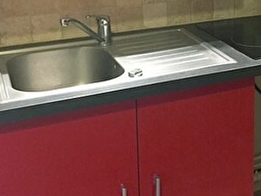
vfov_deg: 20.9
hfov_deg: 27.0
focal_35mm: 68
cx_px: 260
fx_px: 513
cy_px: 4
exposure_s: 1/33
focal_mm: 4.15
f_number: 2.2
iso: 250
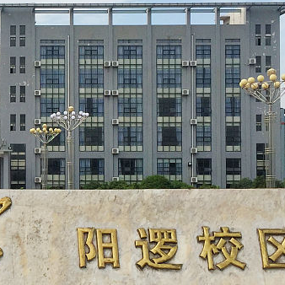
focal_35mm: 91
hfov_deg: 18.0
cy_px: 172
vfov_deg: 19.1
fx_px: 848
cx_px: -73
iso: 32
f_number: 2.2
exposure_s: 1/2198
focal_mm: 4.15
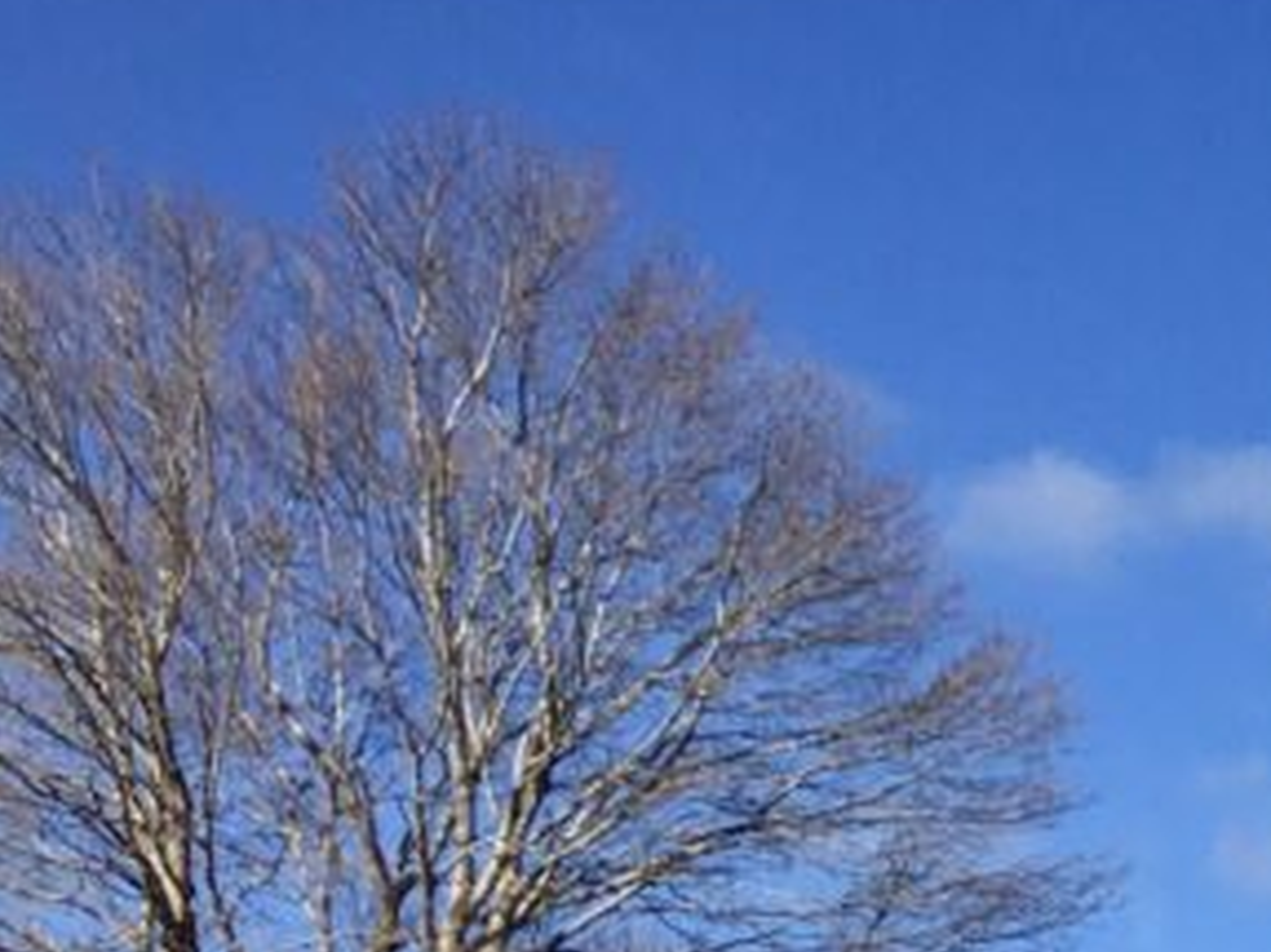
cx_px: 2635
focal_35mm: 124
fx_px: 4551
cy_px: 1474
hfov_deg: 13.4
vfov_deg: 11.4
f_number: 2.2
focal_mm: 4.15
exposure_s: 1/2262
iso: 25
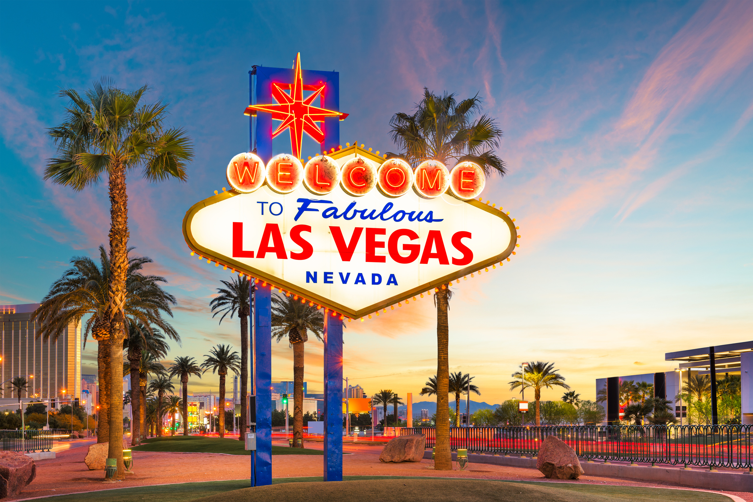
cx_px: 376
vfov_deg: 30.5
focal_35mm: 44
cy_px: 251
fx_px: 920
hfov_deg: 44.5
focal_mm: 44
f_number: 11
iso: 64
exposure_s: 8
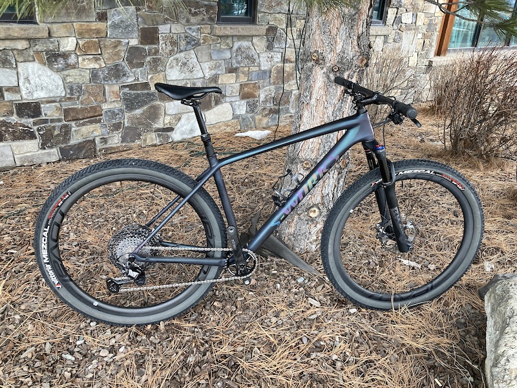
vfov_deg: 49.7
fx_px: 418
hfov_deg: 63.4
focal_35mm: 28
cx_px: 258
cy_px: 194
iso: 64
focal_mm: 3.99
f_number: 1.8
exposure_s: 1/120
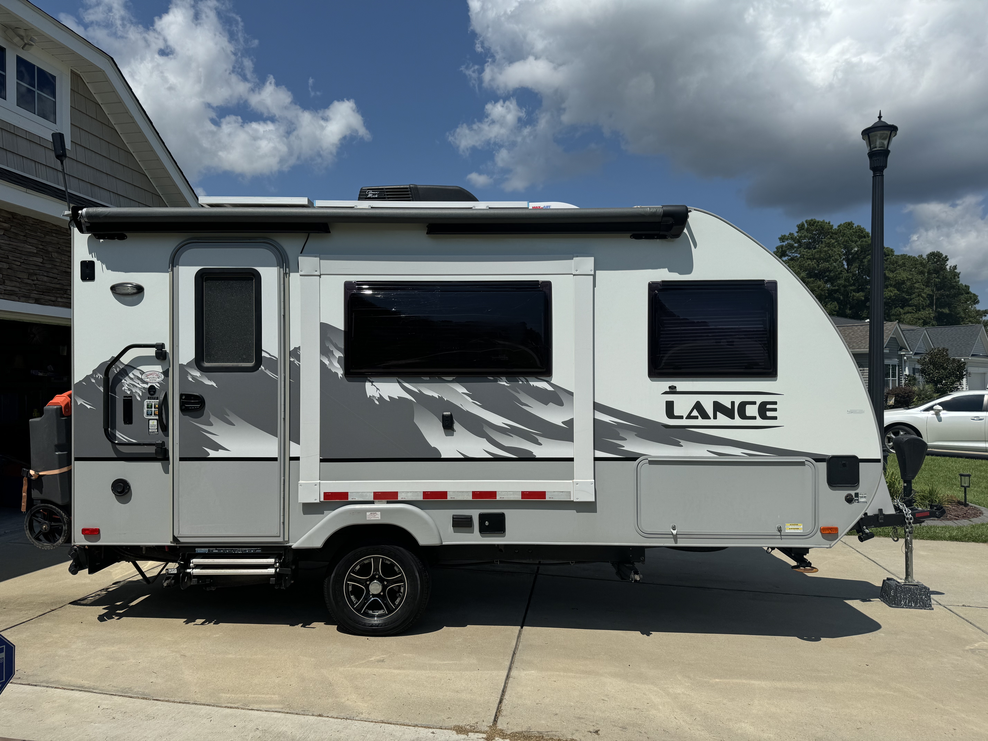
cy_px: 370
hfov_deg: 71.6
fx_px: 685
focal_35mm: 24
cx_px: 494
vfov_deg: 56.8
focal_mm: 6.86
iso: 80
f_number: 1.78
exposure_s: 1/9009
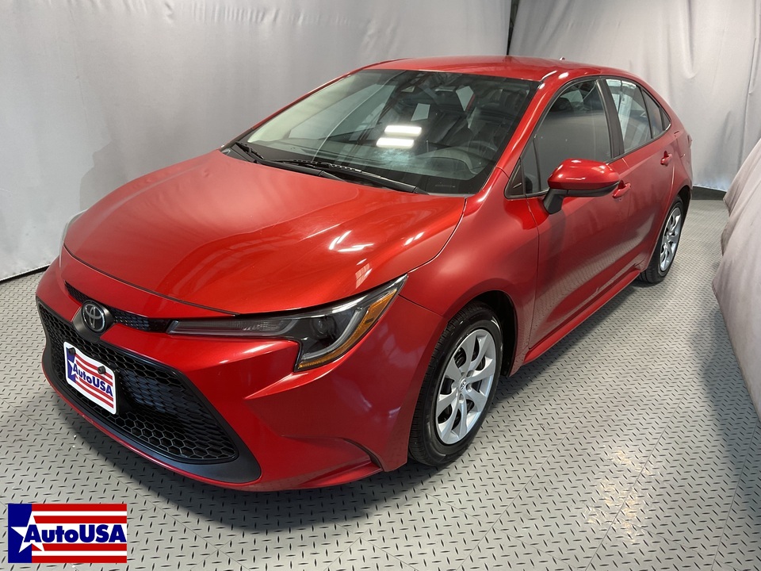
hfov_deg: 61.7
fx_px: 638
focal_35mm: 29
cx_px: 380
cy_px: 286
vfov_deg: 48.2
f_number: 1.8
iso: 64
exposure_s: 1/120
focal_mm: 3
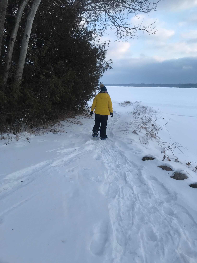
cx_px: 98
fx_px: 212
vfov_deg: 63.4
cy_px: 132
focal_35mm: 28
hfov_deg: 49.7
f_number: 1.8
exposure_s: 1/1350
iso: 20
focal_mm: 3.99
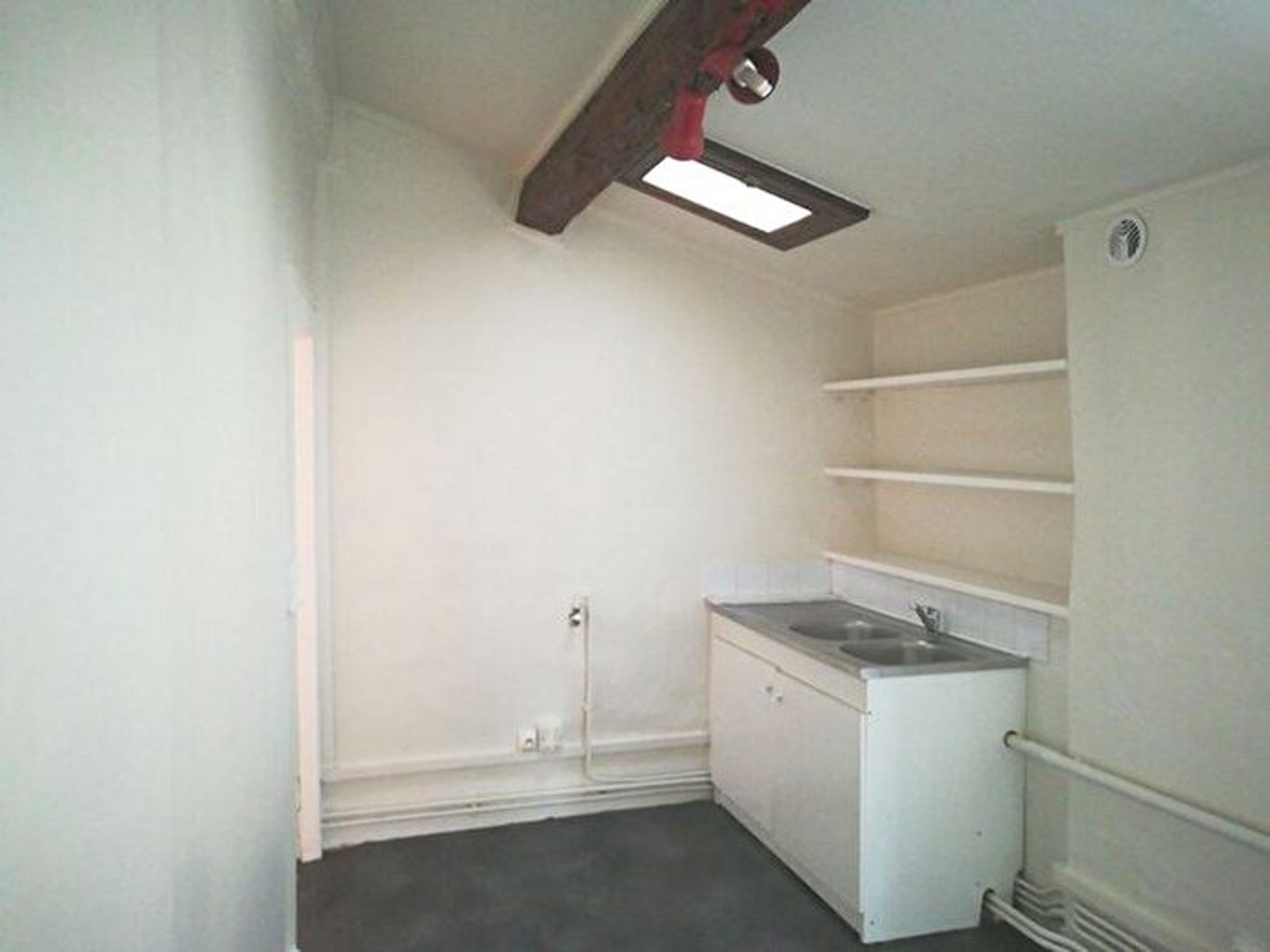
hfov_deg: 67.3
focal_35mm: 26
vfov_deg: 53.1
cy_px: 476
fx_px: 954
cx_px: 635
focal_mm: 3.83
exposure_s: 1/20
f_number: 2.2
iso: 640
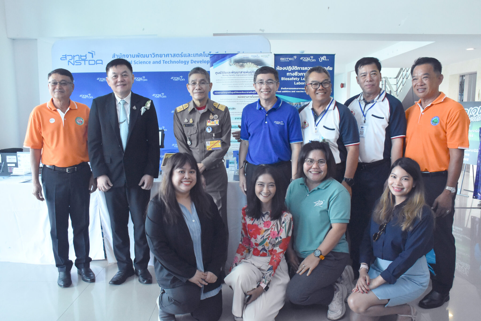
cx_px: 240
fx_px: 361
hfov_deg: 67.4
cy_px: 160
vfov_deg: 47.9
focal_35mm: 27
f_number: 6.3
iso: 4000
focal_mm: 18
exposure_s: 1/100
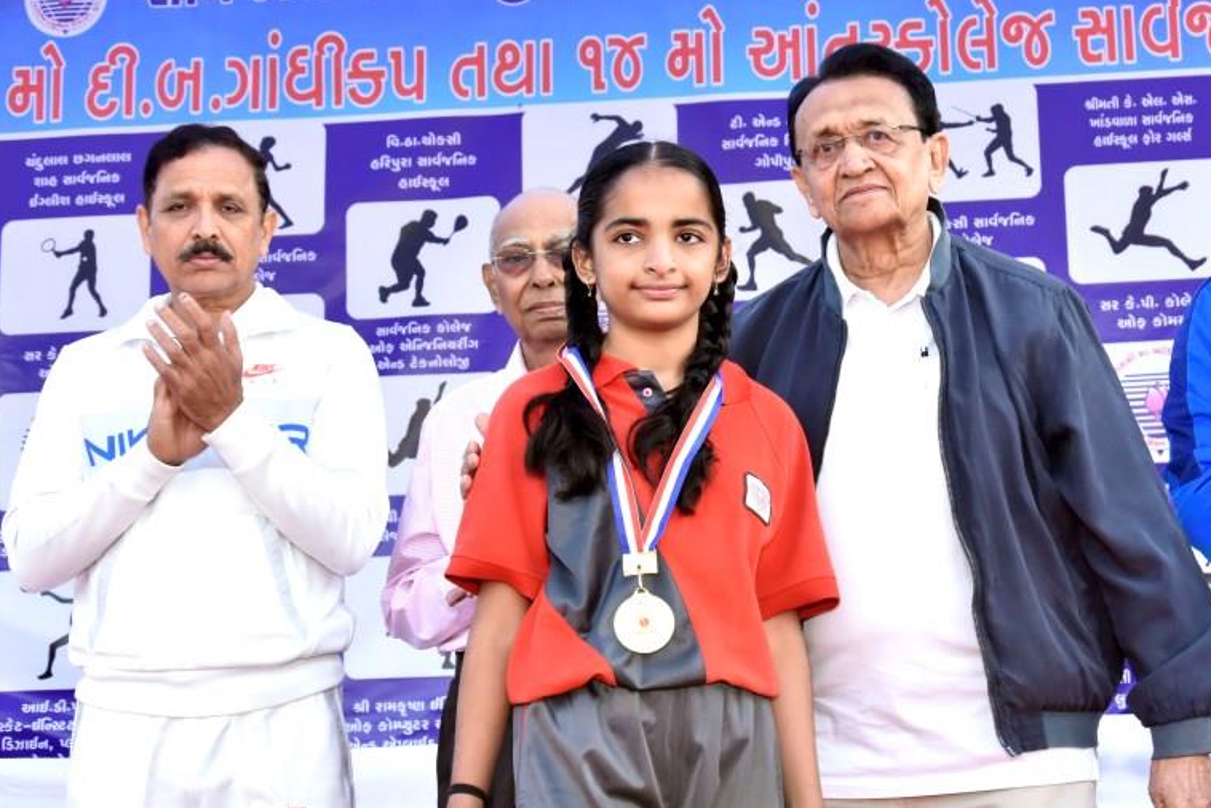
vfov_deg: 17.7
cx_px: 810
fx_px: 2591
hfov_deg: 26.2
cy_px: 373
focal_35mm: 77
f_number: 8
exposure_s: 1/200
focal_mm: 38
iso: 1250
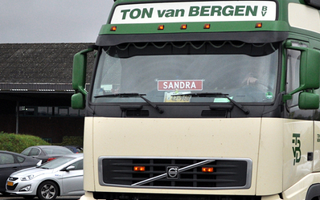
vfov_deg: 9.7
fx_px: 1178
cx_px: 245
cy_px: 127
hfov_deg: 15.4
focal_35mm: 135
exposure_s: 1/2000
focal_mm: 44
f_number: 5.3
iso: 400
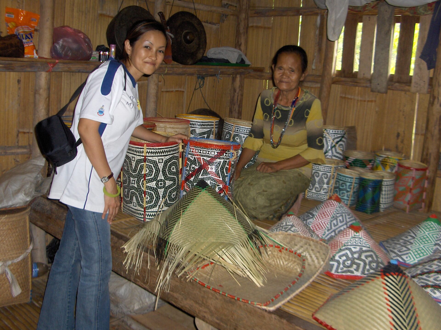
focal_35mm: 40
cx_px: 220
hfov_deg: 46.8
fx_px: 510
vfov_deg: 36.0
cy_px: 165
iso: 100
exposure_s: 1/60
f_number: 2.8
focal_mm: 6.8
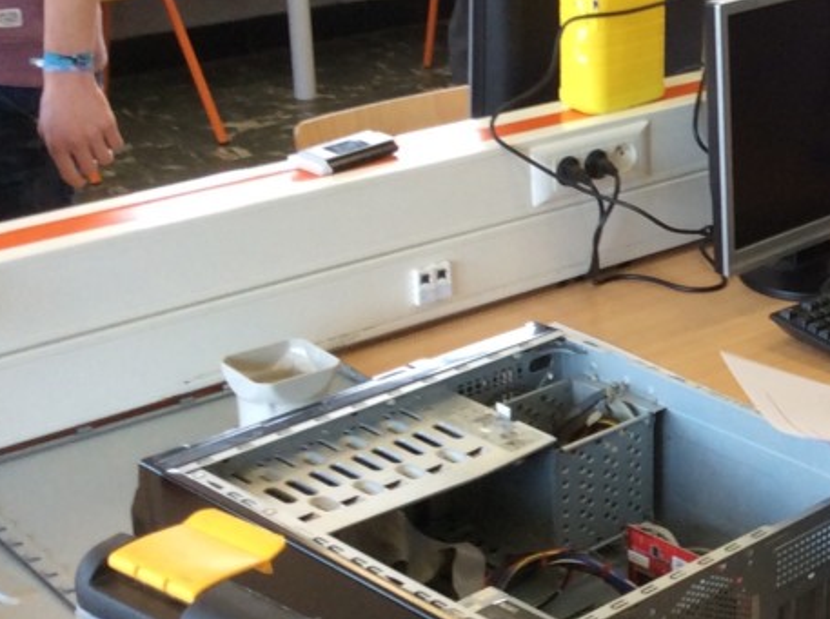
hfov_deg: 22.0
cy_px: 243
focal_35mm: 84
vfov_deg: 17.5
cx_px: 932
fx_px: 2010
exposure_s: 1/25
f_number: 2.4
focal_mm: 3.3
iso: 50
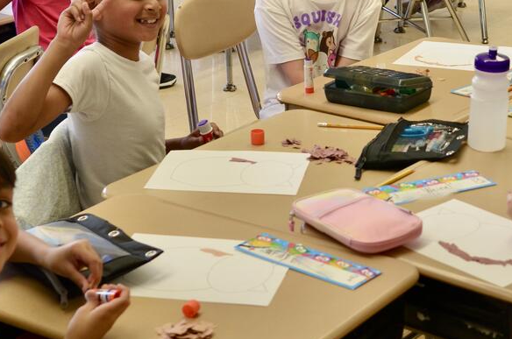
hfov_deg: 21.8
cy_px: 105
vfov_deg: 14.8
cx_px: 423
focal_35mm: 92
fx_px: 1306
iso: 400
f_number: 4.5
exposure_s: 1/80
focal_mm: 28
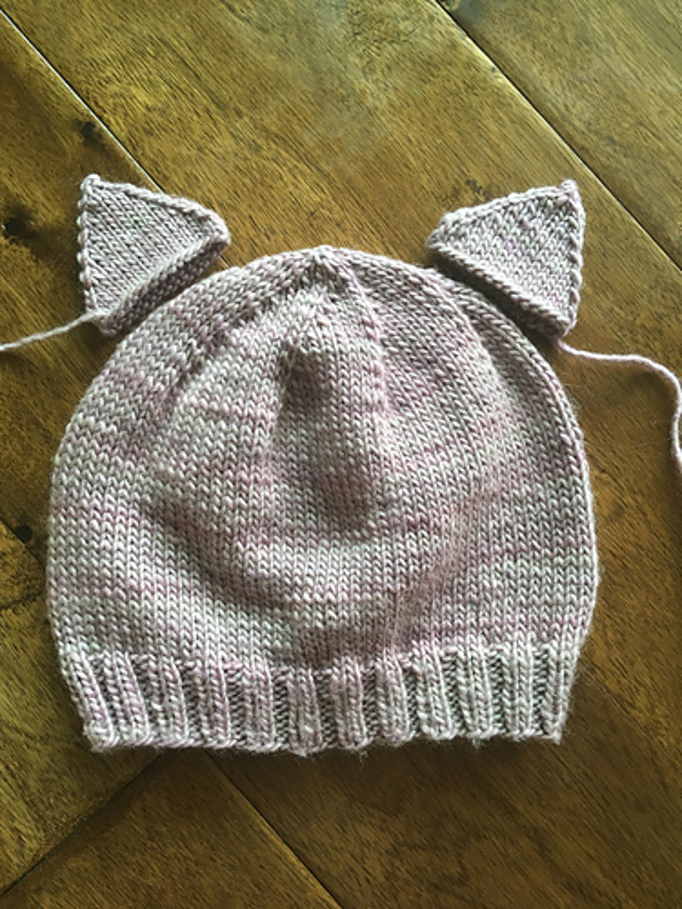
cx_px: 341
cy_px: 454
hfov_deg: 48.2
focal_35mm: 29
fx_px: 762
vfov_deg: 61.7
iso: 40
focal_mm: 4.15
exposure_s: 1/30
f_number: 2.2
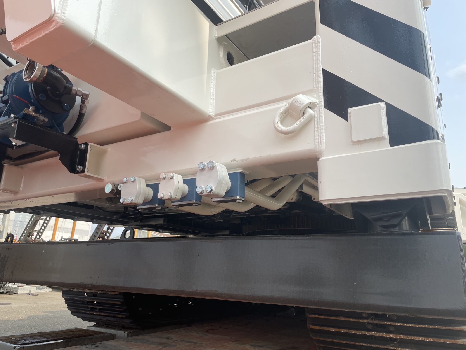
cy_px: 175
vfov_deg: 53.1
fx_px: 350
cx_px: 233
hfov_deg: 67.3
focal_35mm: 26
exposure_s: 1/1435
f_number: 1.6
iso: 32
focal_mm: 4.2
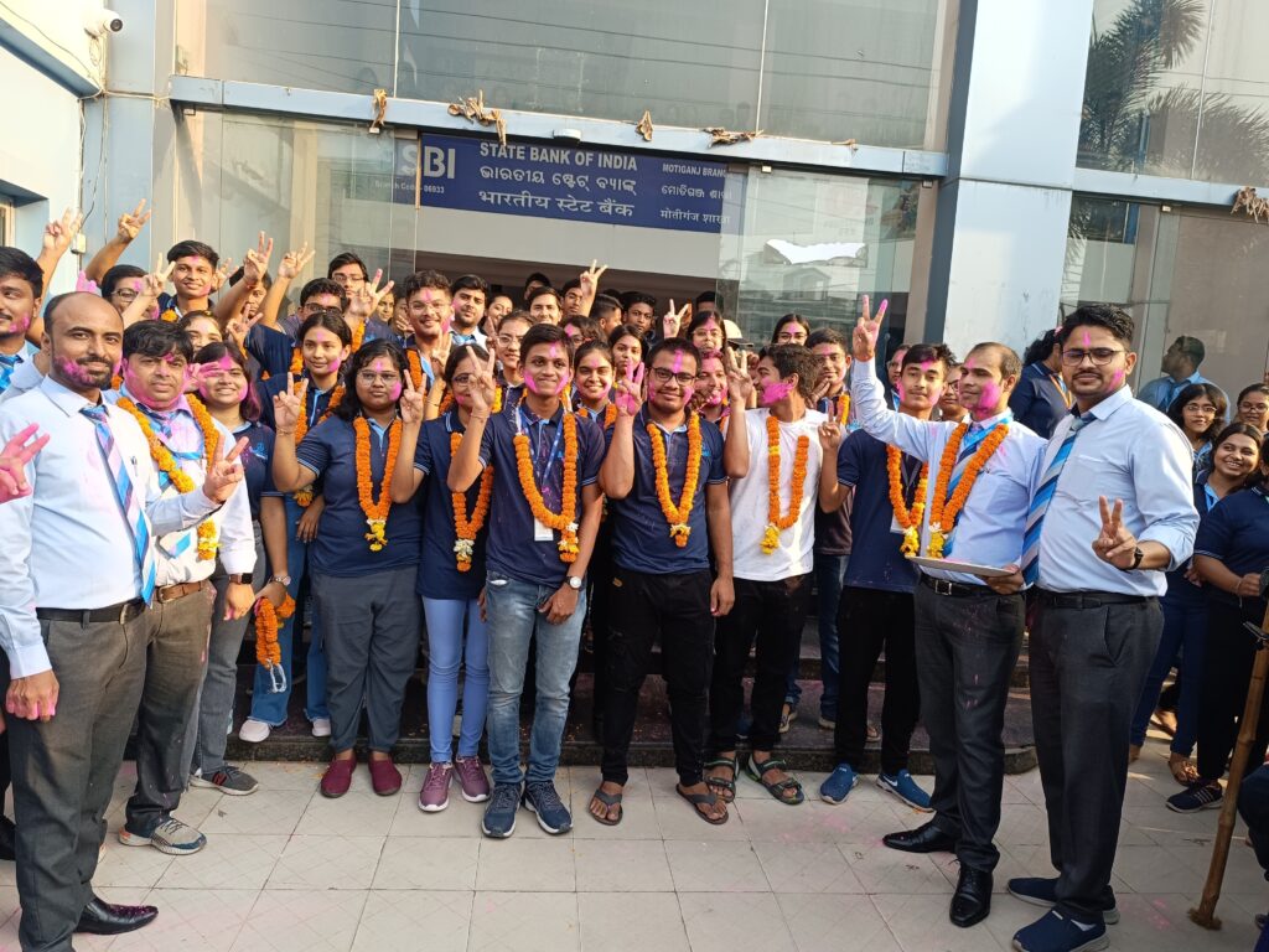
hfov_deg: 71.6
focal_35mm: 24
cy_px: 476
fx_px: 880
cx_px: 634
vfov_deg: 56.8
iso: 72
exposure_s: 1/100
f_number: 1.65
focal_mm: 6.14
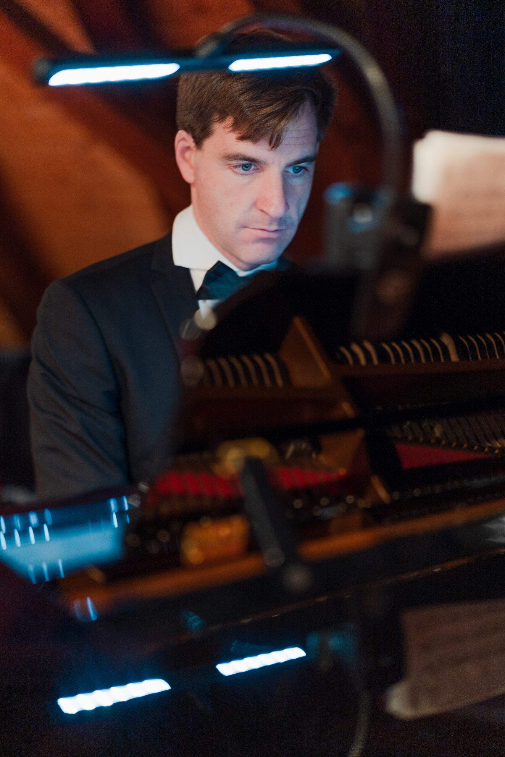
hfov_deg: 27.0
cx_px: 252
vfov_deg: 39.6
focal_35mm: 50
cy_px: 378
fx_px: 1052
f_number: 1.4
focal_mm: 50
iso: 320
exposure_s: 1/30
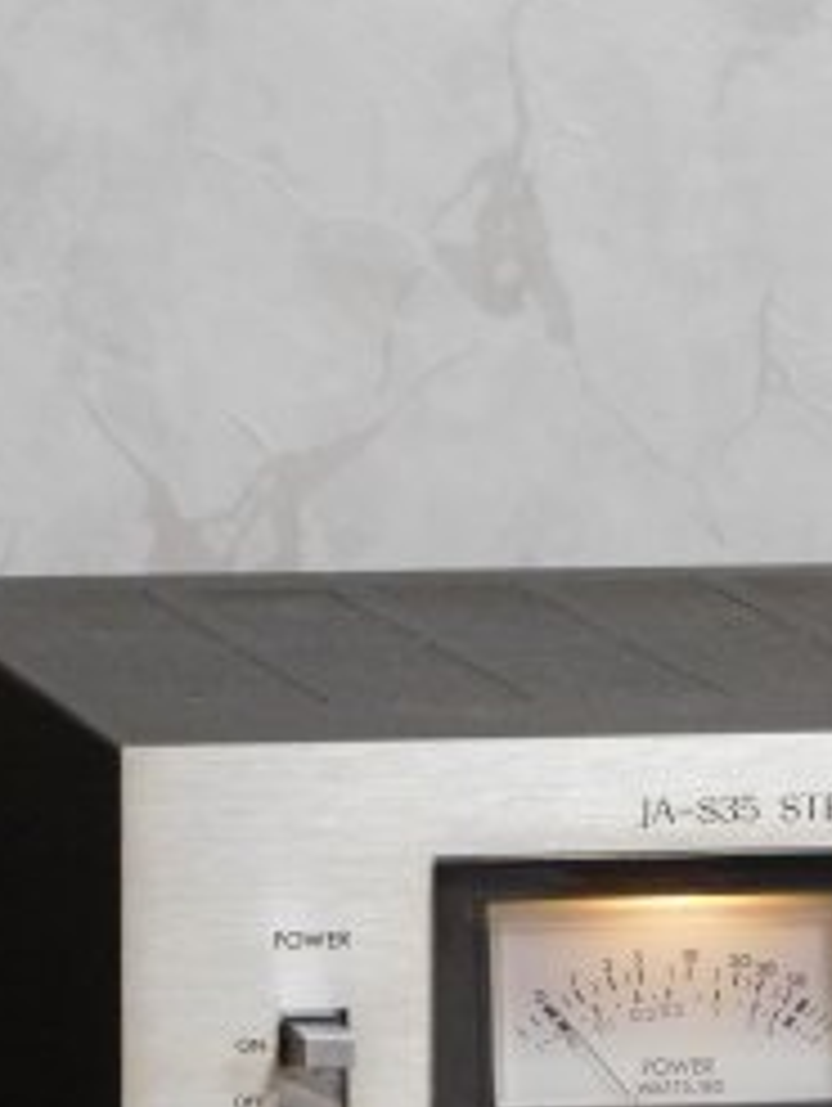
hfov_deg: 5.3
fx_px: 8958
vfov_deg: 7.1
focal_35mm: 280
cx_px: 1174
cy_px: 918
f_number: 4.8
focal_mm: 20.3
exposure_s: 1/30
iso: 800
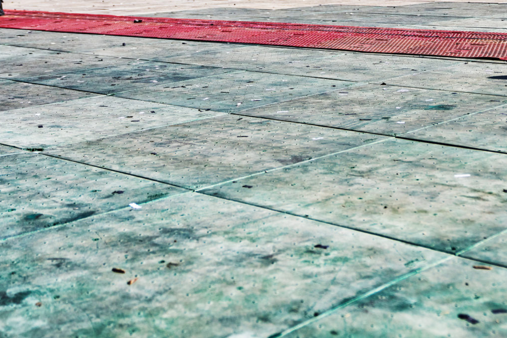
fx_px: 902
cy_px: 51
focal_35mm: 64
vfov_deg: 20.9
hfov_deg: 30.8
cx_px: 387
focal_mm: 34
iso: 100
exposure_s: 1/5000
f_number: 2.8
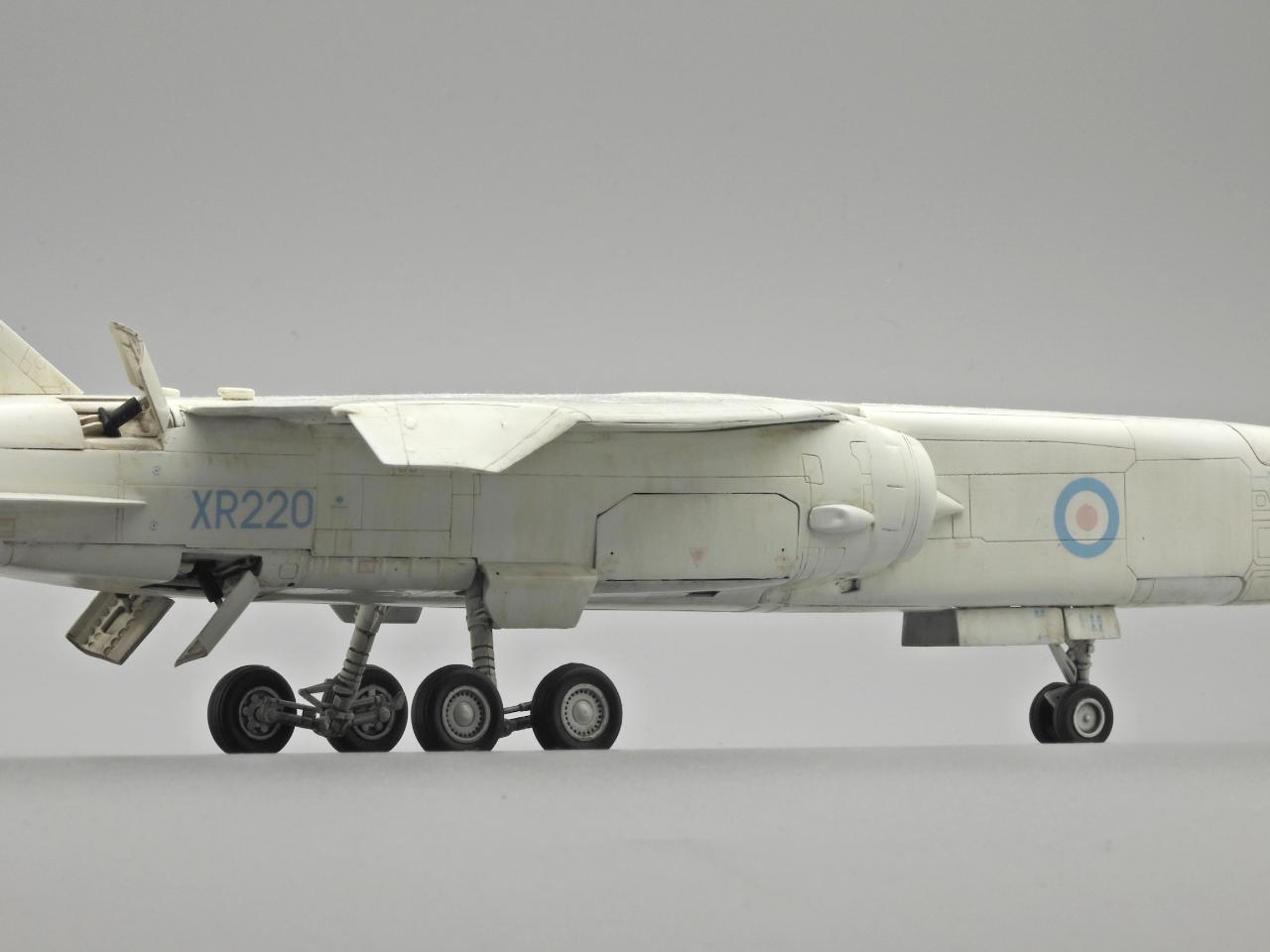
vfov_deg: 6.2
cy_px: 476
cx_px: 635
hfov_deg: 8.2
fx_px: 8805
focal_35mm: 240
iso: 100
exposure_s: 1/100
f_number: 8
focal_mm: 42.8
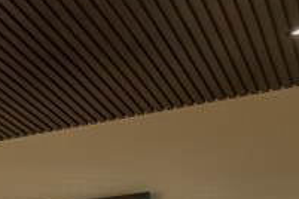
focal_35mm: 102
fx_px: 847
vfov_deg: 12.1
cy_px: 378
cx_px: -568
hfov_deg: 11.8
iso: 200
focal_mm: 16
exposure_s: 1/10
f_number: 10
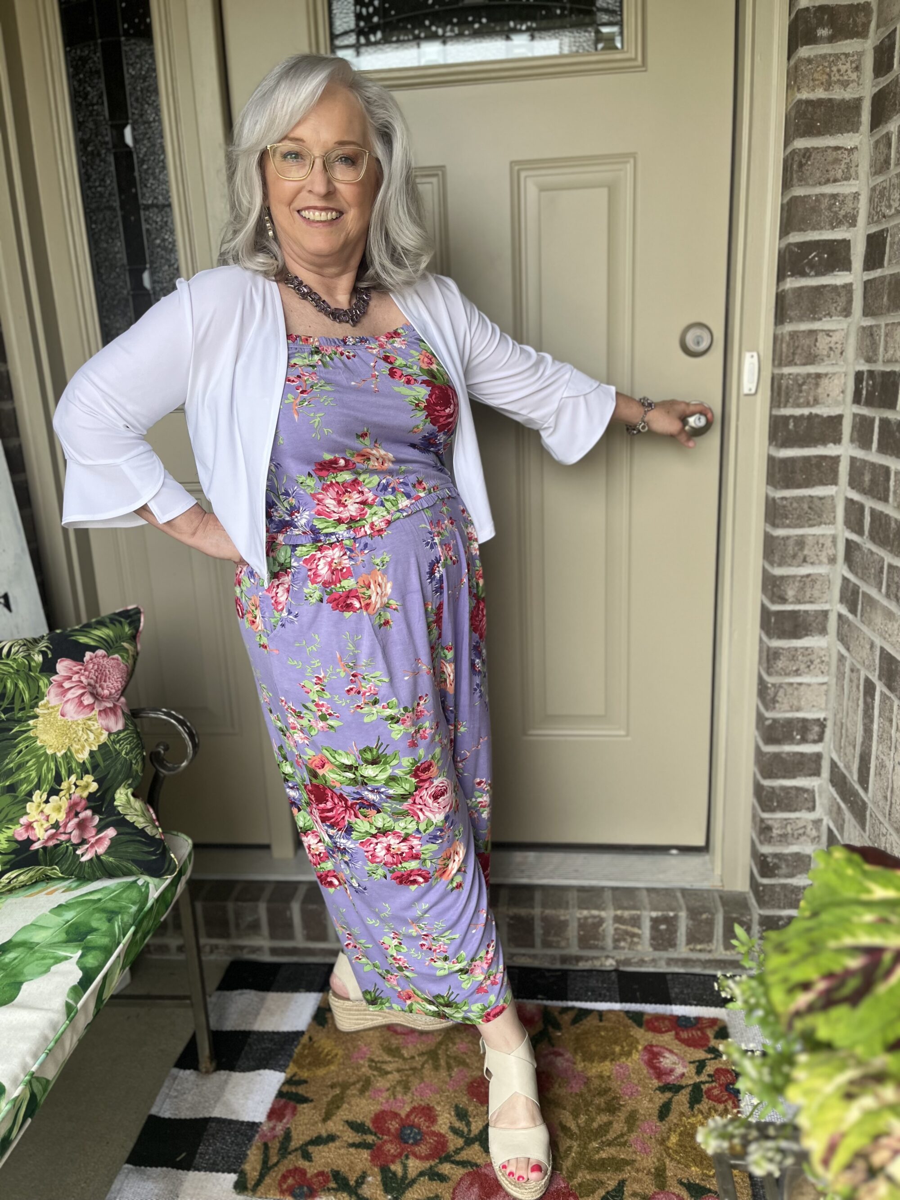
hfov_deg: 53.1
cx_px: 450
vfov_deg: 67.3
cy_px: 600
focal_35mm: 26
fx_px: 901
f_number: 1.6
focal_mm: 5.1
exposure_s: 1/393
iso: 50
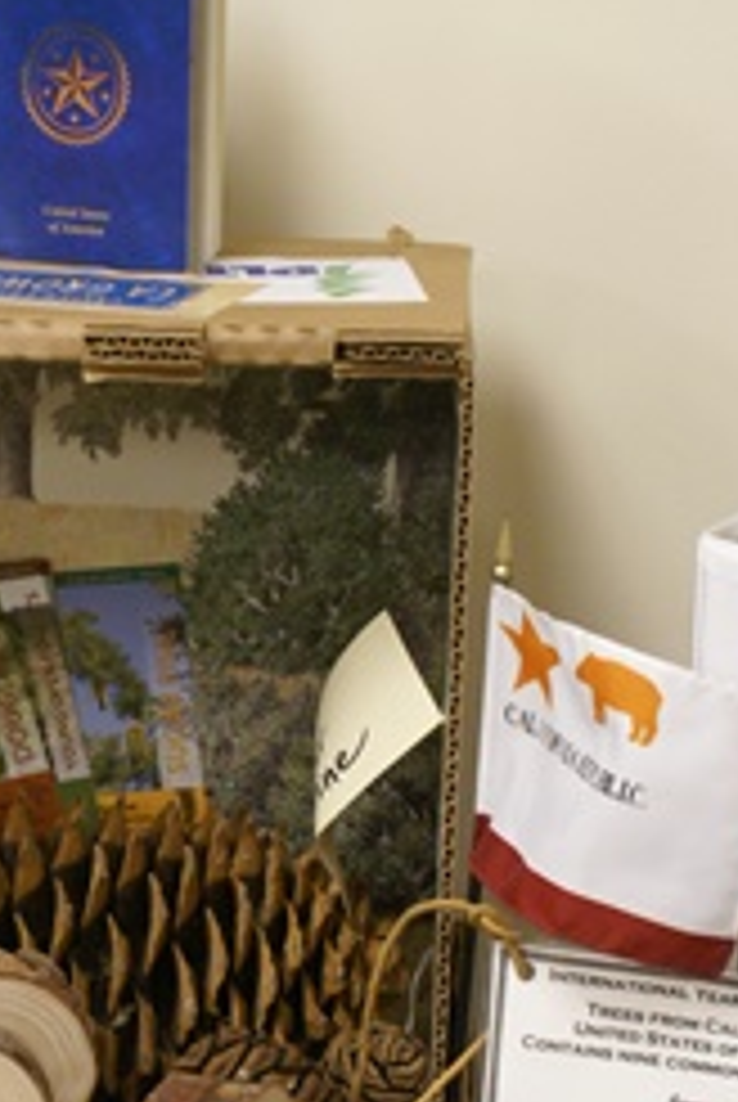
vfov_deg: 16.5
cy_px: 681
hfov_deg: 11.0
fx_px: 3808
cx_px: -2
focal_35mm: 124
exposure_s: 1/20
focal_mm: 35
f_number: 5.6
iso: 400
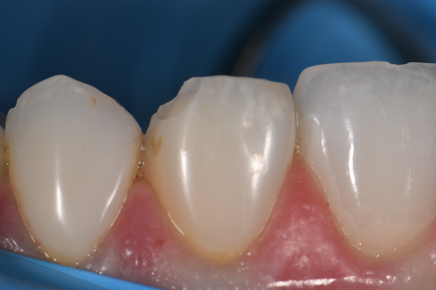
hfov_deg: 13.1
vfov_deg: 8.7
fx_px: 1900
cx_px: 218
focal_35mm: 157
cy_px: 145
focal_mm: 105
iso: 200
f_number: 32
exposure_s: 1/160
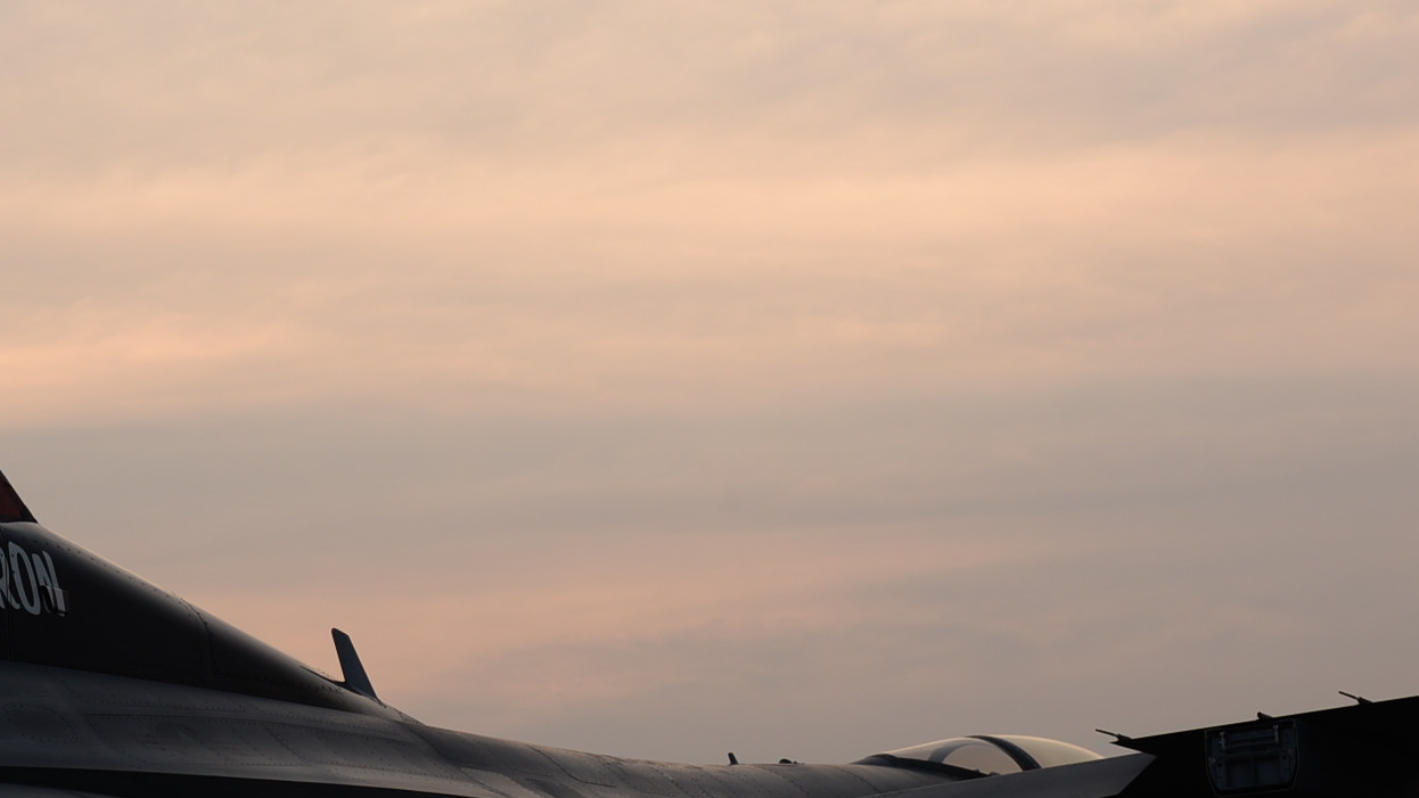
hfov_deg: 24.5
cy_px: 499
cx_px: 372
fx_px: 3236
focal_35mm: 86
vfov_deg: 14.1
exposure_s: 1/100
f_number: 5.6
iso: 125
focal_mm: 34
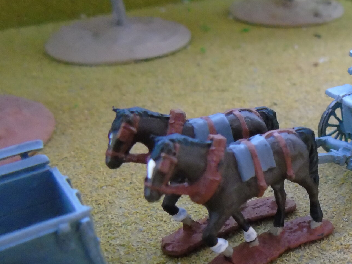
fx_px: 508
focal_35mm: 50
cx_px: 324
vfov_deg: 28.7
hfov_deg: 35.6
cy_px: 197
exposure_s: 1/80
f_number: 3.4
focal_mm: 4.4
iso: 800
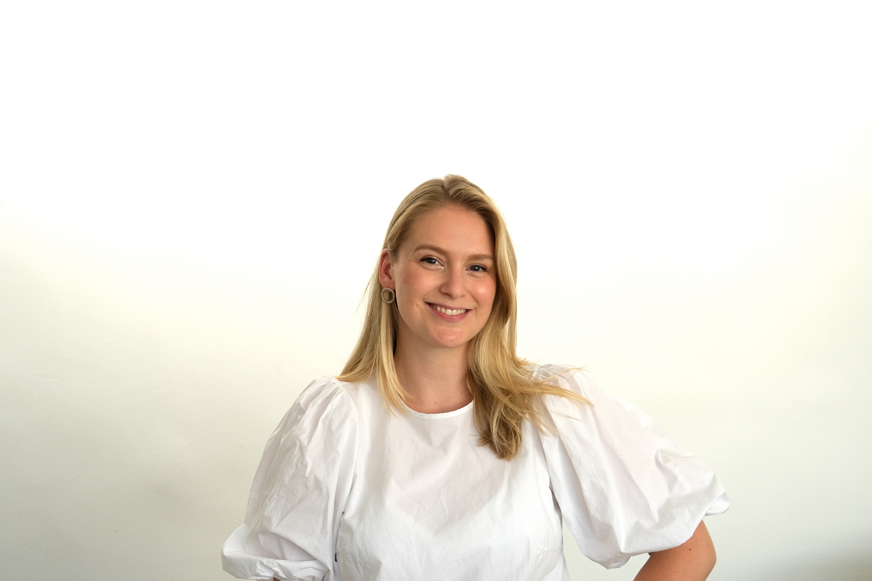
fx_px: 1187
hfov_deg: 40.3
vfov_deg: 27.5
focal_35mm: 49
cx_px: 436
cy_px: 290
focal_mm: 32.5
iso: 400
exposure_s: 1/50
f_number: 4
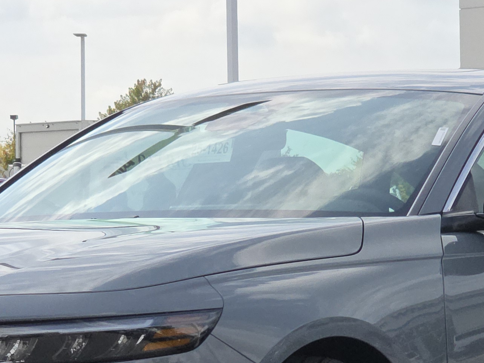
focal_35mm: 215
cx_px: 265
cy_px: 398
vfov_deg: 6.9
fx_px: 3006
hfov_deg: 9.2
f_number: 2.4
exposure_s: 1/2359
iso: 50
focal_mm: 7.9
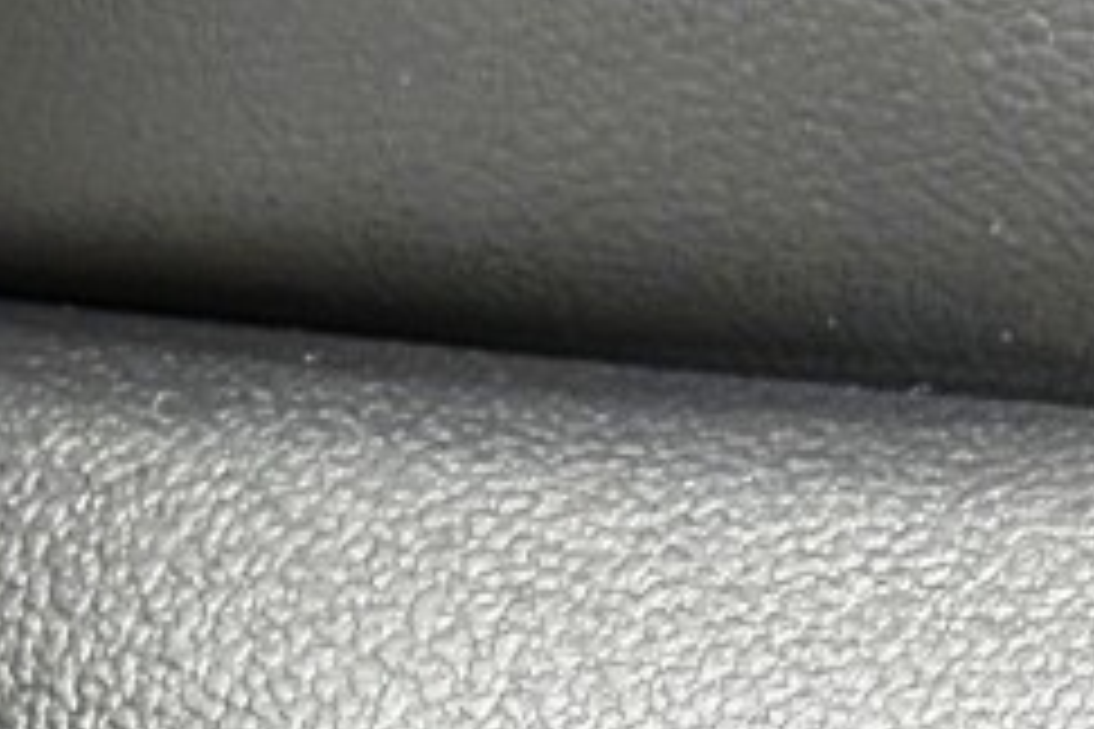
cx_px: 2102
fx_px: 6381
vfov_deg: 6.3
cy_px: 1606
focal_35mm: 210
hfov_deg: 9.3
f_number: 1.78
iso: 640
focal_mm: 6.86
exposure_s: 1/30
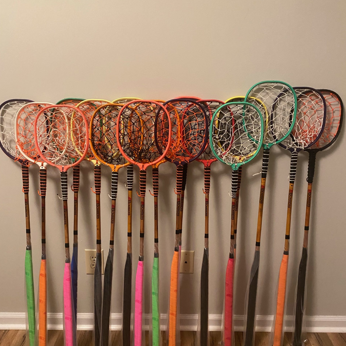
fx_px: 351
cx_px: 174
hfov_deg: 52.5
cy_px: 211
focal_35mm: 31
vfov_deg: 52.1
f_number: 1.8
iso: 500
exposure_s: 1/40
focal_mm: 4.25
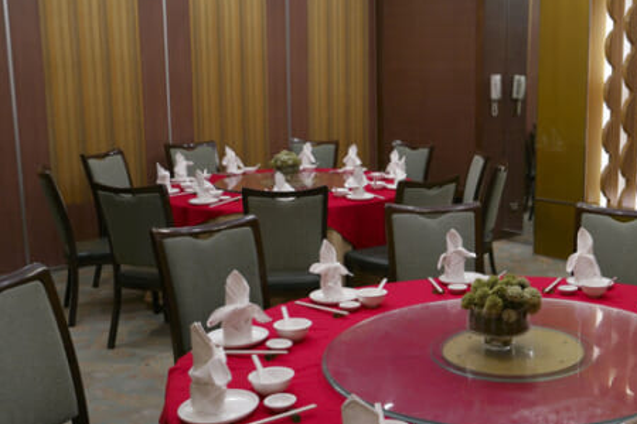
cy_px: 208
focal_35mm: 41
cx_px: 510
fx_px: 725
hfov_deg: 45.0
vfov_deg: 32.6
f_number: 3.5
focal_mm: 16
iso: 200
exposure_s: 1/30
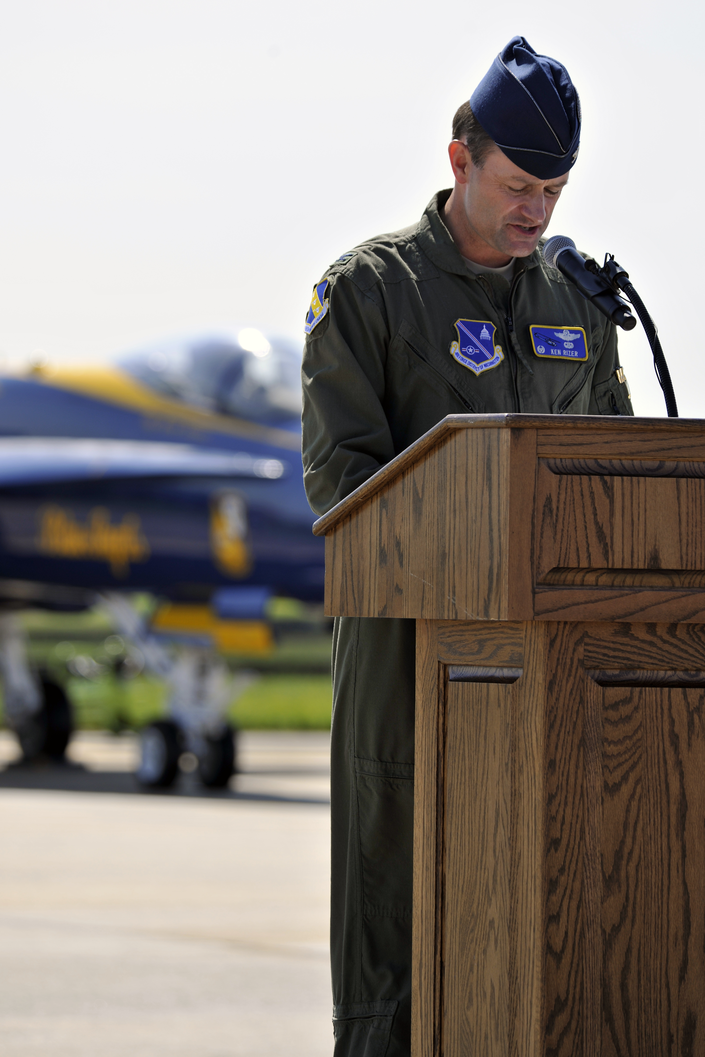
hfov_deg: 6.2
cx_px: 352
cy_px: 528
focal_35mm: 220
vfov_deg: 9.4
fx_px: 6462
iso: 125
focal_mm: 220
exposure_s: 1/500
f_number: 6.3
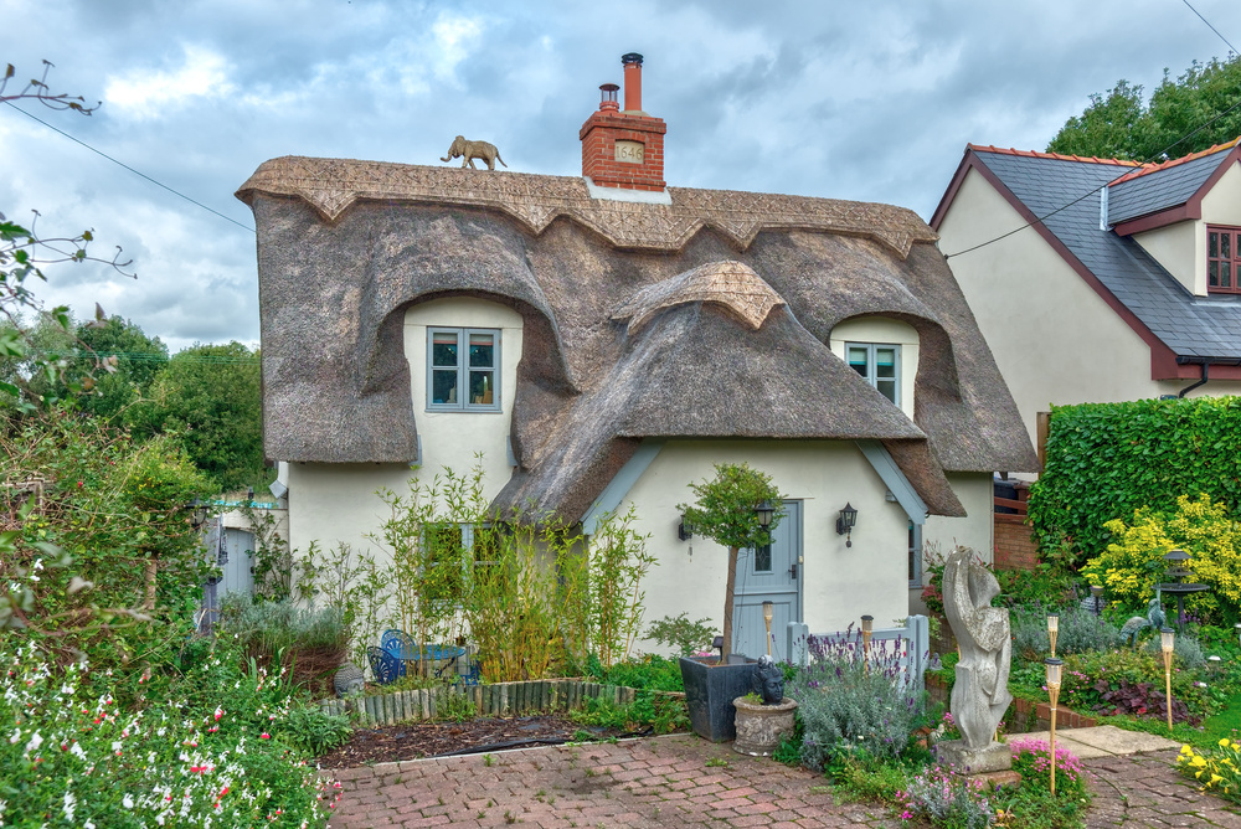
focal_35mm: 29
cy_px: 414
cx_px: 620
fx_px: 1000
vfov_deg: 45.0
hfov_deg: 63.6
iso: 320
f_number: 5.6
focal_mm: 19.6
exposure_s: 1/400
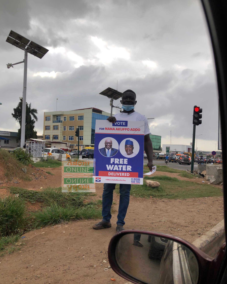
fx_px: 252
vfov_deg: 58.7
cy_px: 151
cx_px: 114
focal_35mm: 30
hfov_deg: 48.5
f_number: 1.8
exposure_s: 1/1245
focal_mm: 3.99
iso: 20
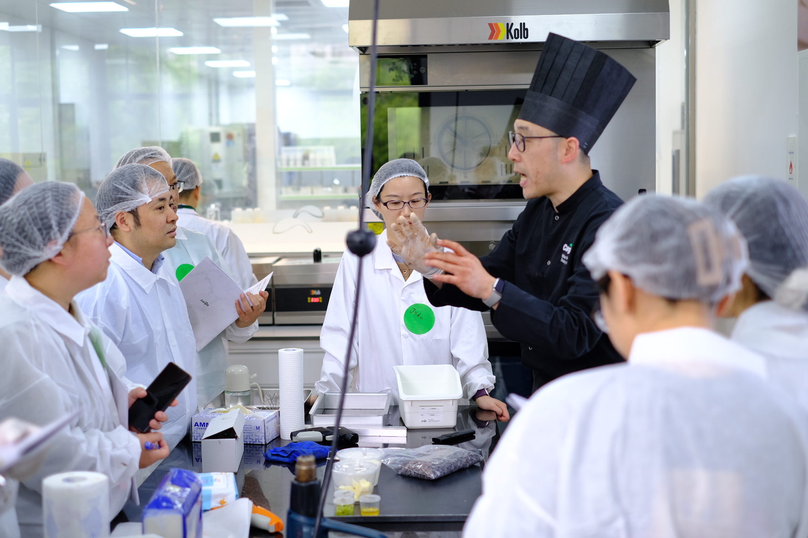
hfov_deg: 37.5
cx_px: 404
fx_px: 1189
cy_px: 269
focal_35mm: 53
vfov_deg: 25.5
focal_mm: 35
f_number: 2
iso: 400
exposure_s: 1/125
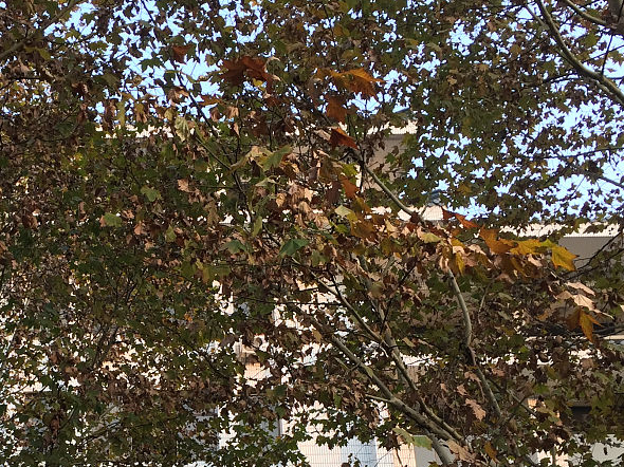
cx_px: 127
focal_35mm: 59
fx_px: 1063
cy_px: 457
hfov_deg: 31.9
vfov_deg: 23.8
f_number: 2.2
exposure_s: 1/100
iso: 40
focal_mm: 4.15
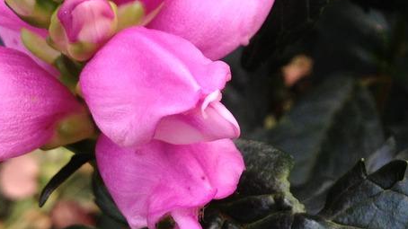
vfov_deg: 14.1
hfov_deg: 25.3
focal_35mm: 84
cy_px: -8
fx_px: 908
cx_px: 222
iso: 50
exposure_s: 1/305
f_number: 2.4
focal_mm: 4.28
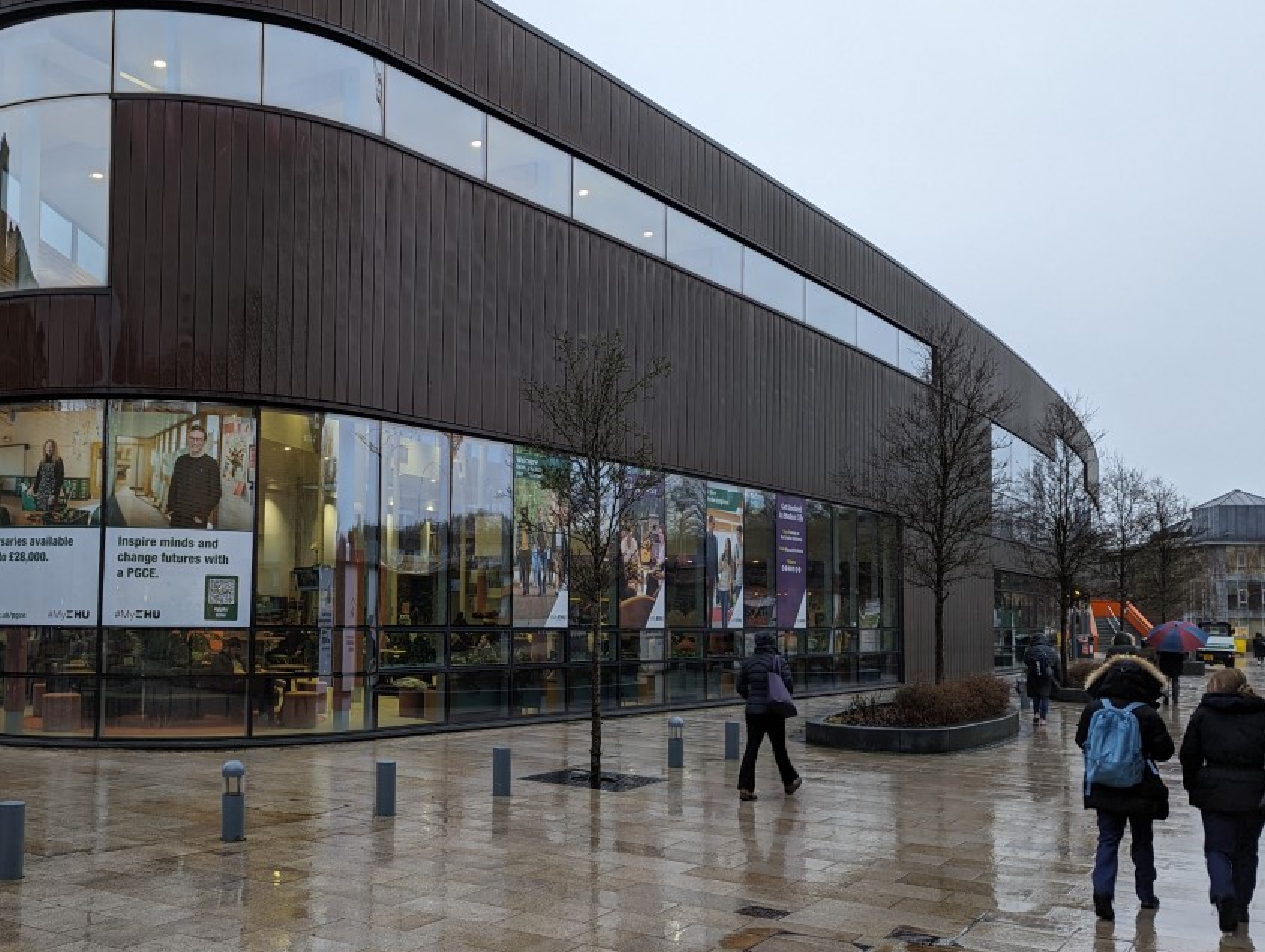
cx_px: 440
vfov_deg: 41.8
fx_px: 1244
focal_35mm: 34
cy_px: 528
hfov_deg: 53.0
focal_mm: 6.81
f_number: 1.85
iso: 45
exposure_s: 1/38.3
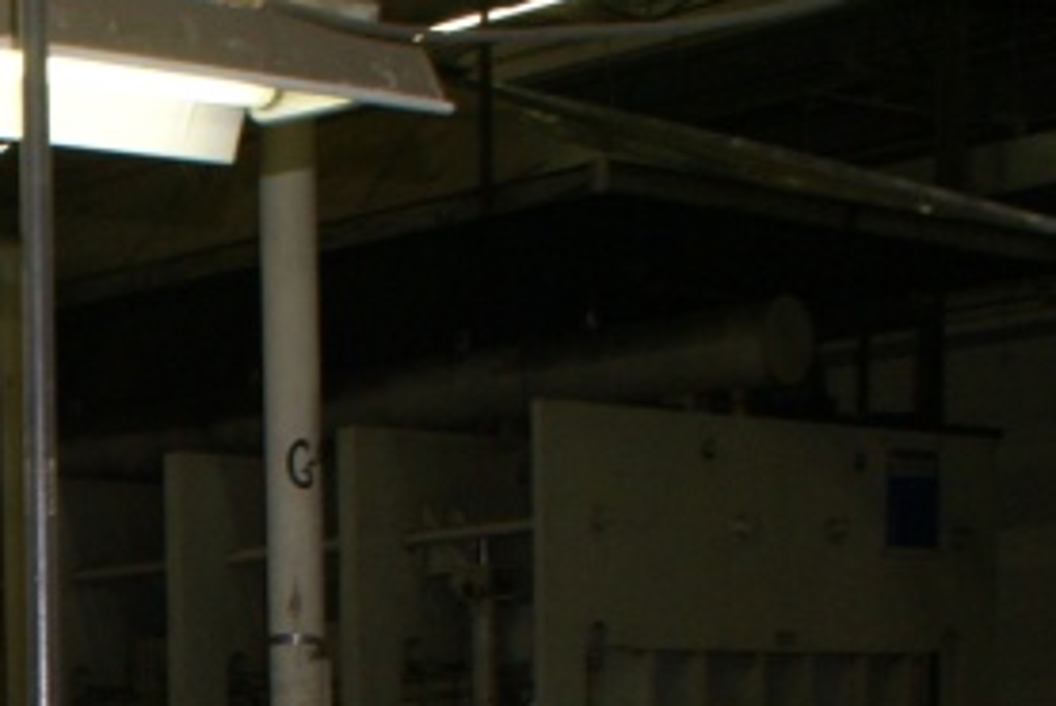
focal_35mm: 111
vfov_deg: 11.4
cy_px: 1303
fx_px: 3258
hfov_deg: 16.5
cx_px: -610
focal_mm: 20
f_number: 5.6
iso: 400
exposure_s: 1/60
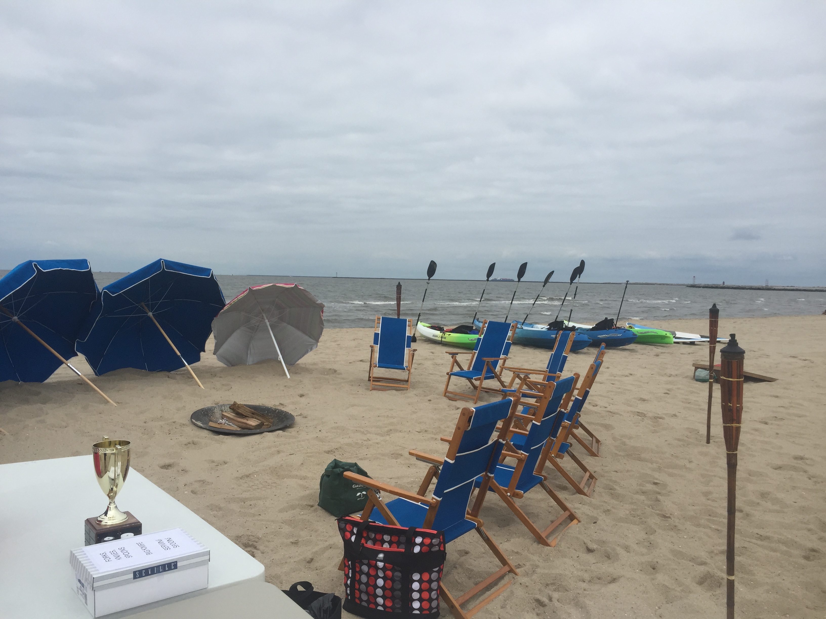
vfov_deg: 48.2
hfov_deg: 61.7
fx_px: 692
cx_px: 413
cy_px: 310
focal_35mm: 29
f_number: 2.2
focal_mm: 4.15
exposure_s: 1/2475
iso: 32
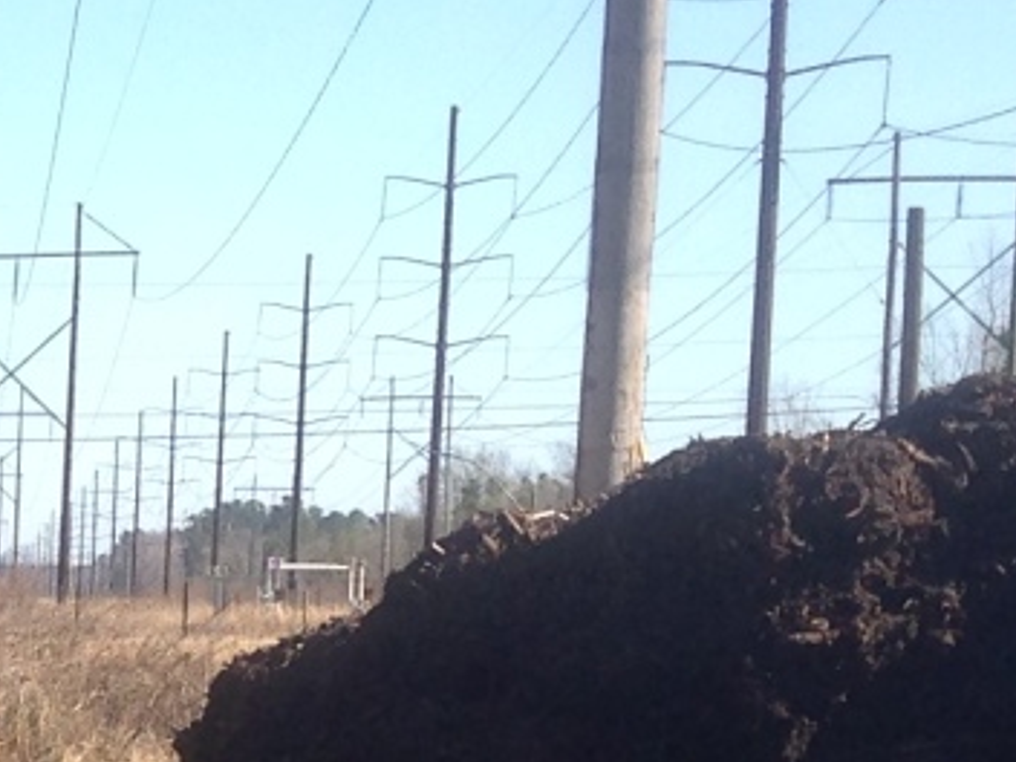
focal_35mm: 180
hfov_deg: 10.1
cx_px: -1105
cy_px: 1085
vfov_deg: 8.1
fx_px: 5283
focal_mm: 4.12
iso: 50
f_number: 2.4
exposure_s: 1/565
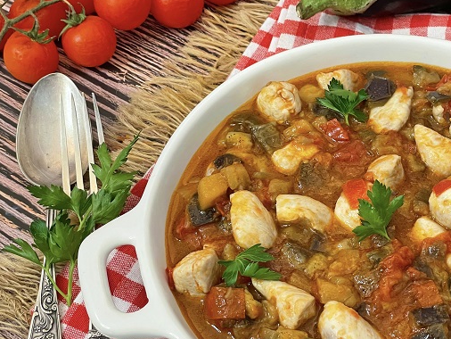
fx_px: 1004
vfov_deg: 19.1
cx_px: 299
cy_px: 209
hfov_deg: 25.2
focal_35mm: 77
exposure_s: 1/50
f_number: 2
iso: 320
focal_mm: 6
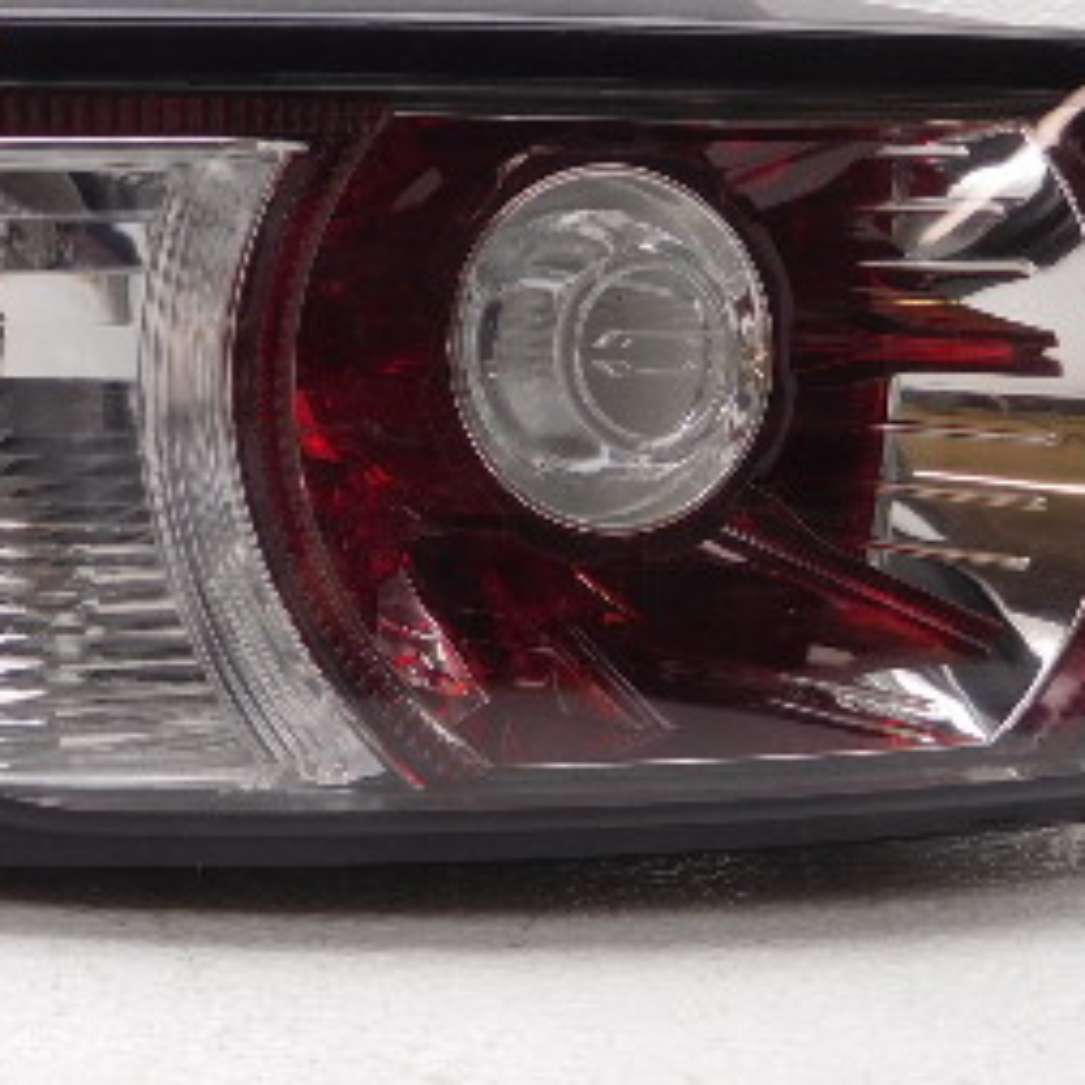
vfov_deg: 30.4
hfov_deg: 29.0
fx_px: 1986
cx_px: 51
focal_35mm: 56
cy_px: 373
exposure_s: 1/160
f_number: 3.4
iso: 125
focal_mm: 4.5
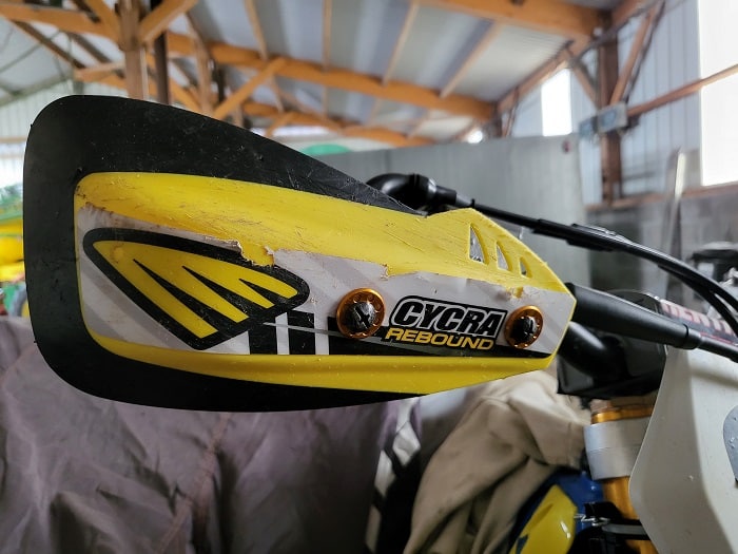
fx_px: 554
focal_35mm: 26
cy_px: 277
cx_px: 369
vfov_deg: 53.1
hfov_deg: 67.3
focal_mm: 4.25
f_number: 1.8
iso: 640
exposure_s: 1/50
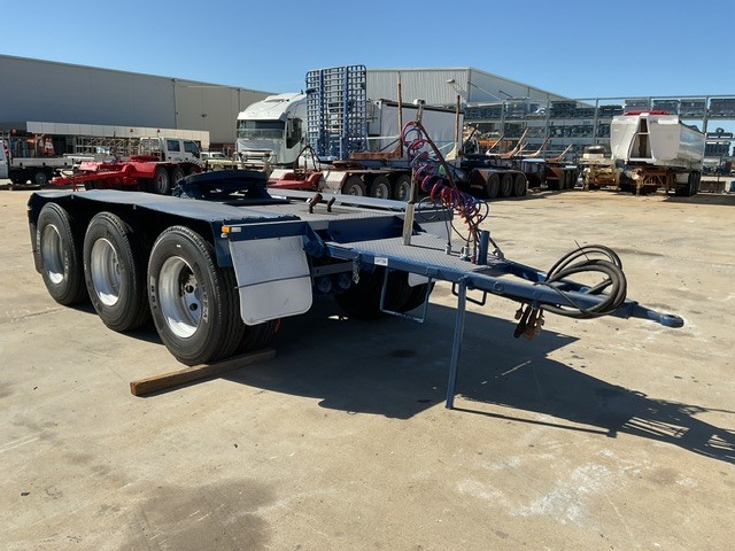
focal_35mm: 29
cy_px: 276
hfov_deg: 61.7
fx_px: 616
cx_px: 368
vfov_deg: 48.2
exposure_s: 1/1984
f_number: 1.8
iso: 16
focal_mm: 3
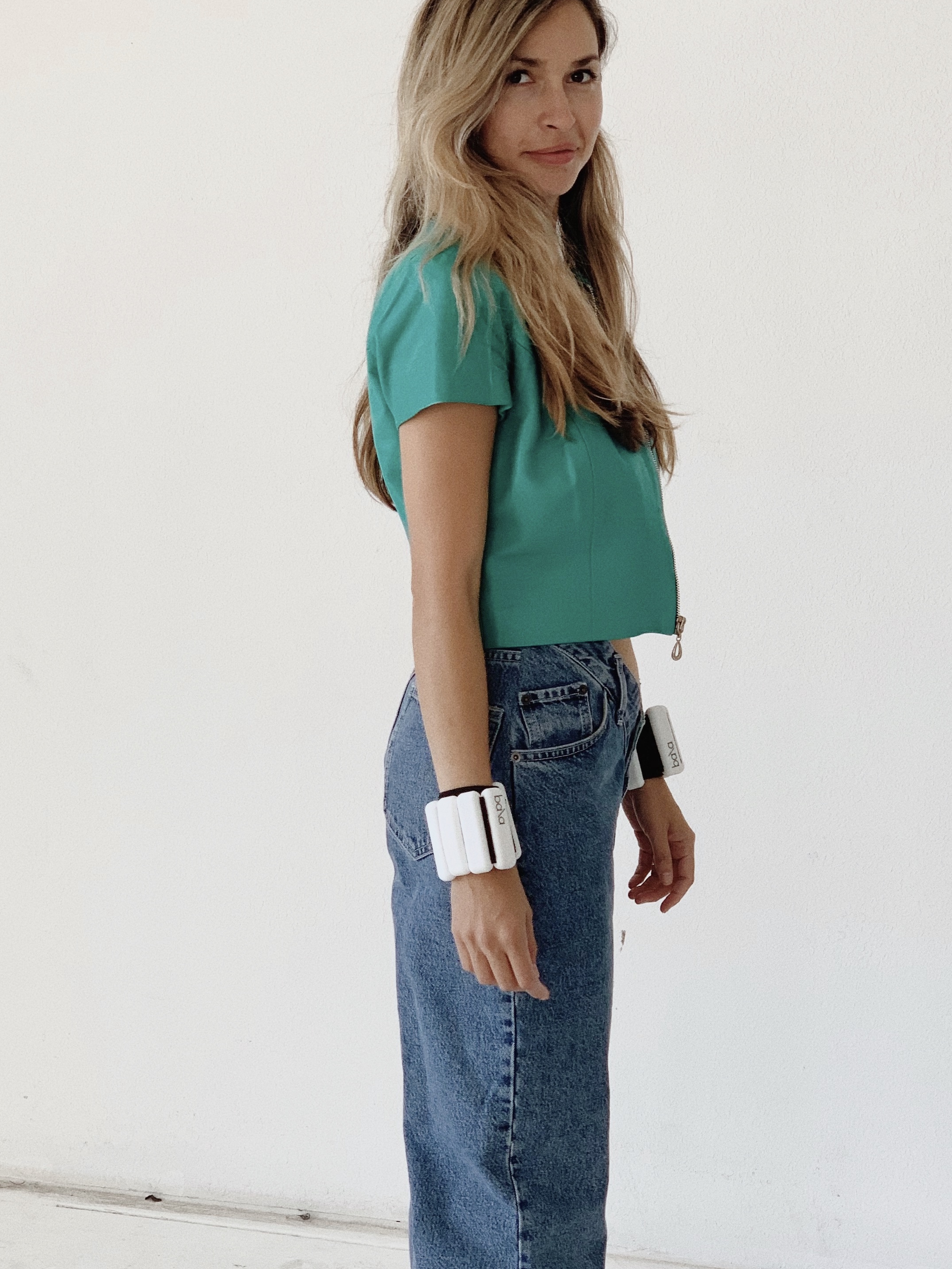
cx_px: 499
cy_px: 796
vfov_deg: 26.6
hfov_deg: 20.2
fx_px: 2677
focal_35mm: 73
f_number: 2.4
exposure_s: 1/122
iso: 32
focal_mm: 6
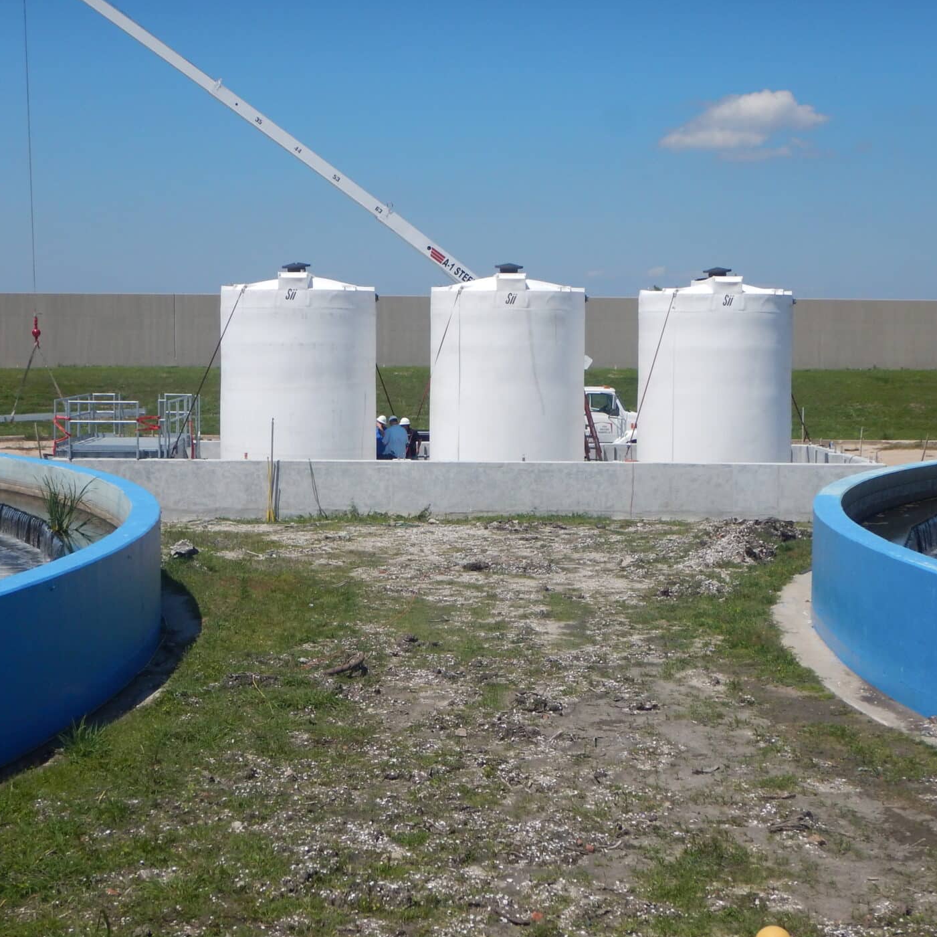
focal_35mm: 62
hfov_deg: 27.7
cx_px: 465
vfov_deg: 27.7
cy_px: 469
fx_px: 1899
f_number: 8.6
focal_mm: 8.5
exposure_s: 1/400
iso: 125
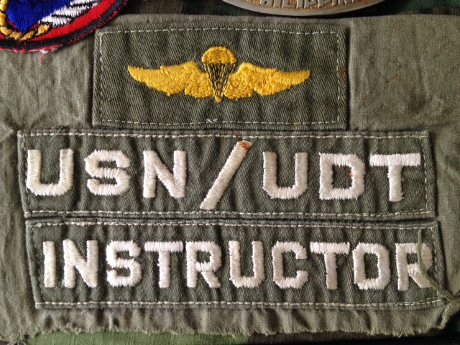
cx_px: 230
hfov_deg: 52.6
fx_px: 465
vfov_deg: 40.7
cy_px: 172
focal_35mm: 35
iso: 125
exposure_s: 1/20
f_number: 2.4
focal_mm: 4.28
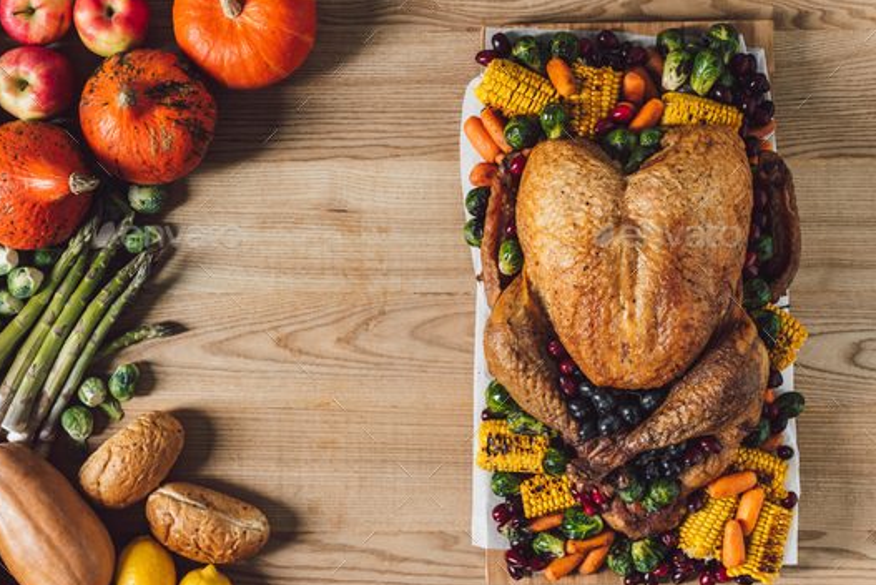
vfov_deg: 24.2
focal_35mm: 56
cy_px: 314
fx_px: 1363
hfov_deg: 35.6
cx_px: 412
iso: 200
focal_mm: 50
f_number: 9
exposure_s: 1/2
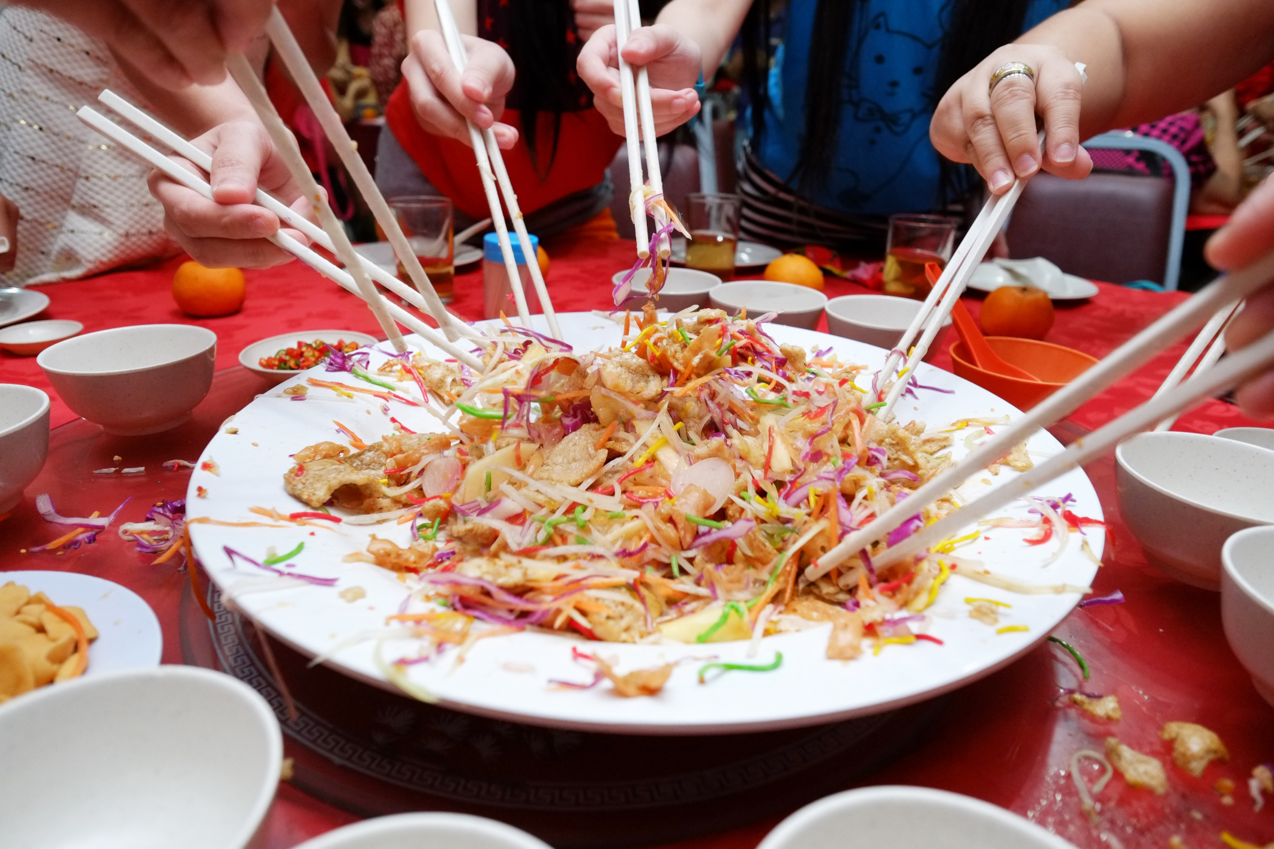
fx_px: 743
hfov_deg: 81.2
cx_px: 637
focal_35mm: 21
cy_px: 424
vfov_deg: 59.5
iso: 1600
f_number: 3.6
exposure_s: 1/60
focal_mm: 14
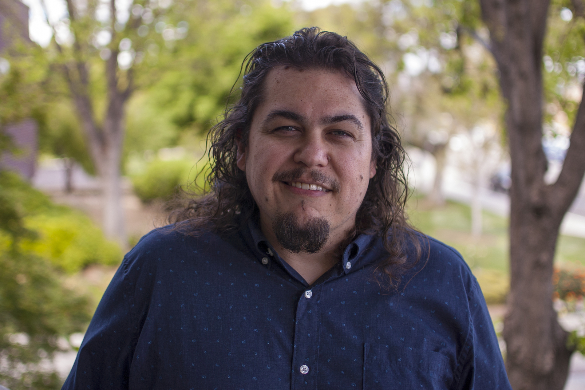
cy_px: 192
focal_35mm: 54
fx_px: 870
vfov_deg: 25.3
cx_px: 293
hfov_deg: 37.2
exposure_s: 1/640
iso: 200
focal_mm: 35
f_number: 1.8
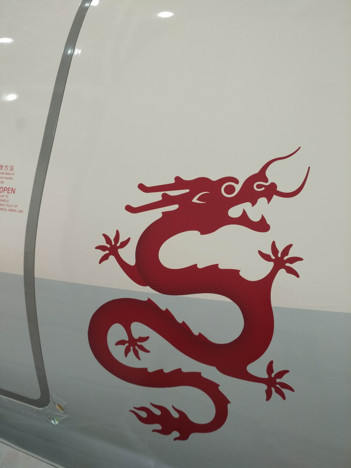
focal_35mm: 30
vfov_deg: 60.0
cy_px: 234
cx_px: 176
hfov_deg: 46.8
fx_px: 406
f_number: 2
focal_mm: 4.12
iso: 276
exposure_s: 1/33
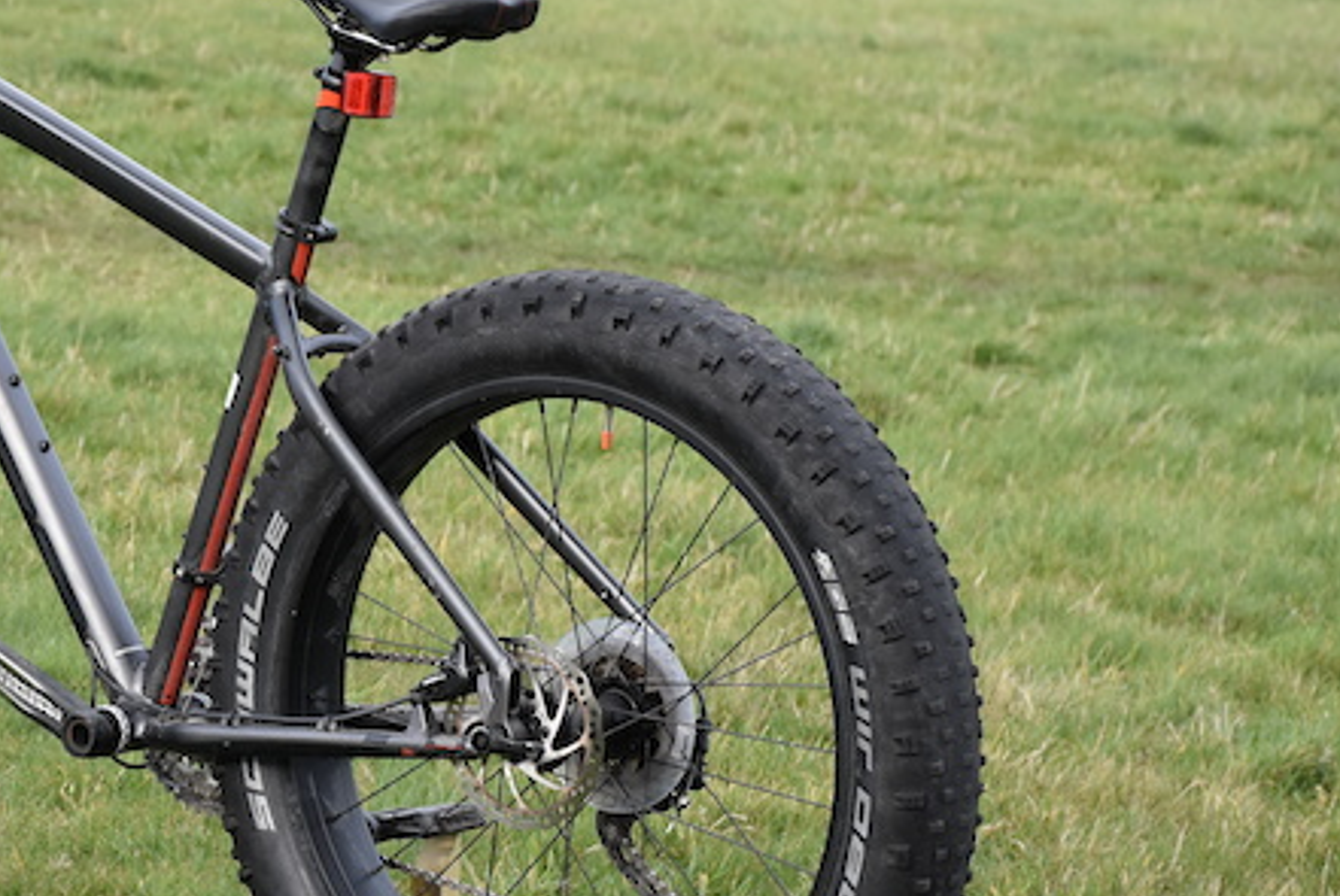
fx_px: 7597
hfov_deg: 10.0
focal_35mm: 204
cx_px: 158
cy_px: 528
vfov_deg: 6.8
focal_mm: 75
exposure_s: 1/400
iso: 800
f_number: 8
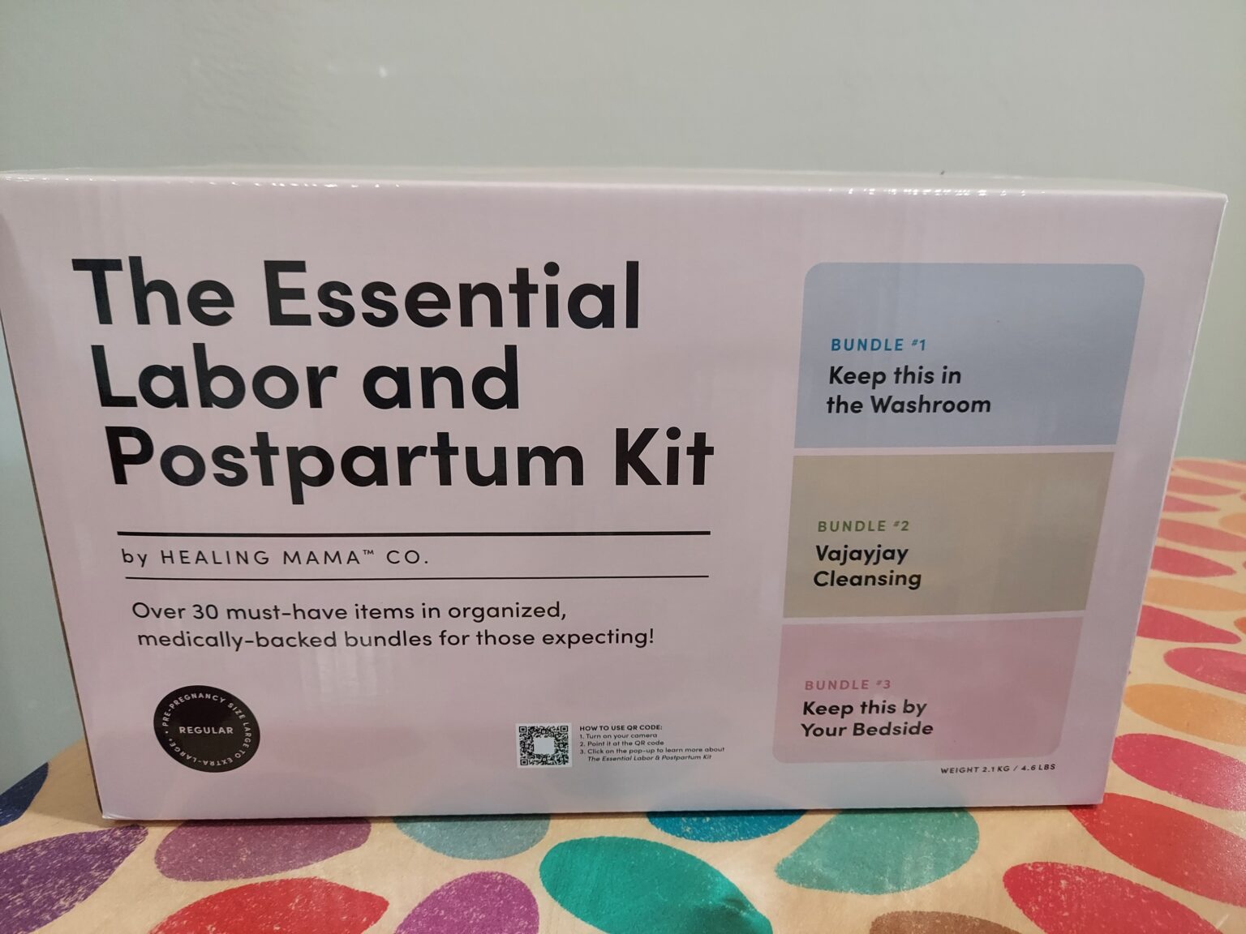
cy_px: 467
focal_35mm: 25
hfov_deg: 69.4
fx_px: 900
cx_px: 623
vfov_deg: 54.9
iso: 320
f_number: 2
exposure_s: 1/60
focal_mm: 4.6
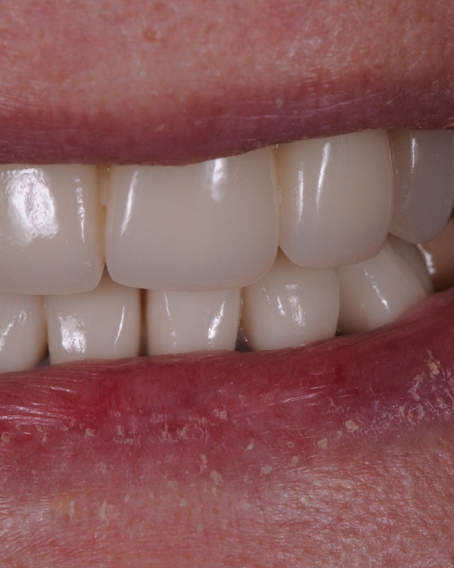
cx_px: 113
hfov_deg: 6.4
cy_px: 295
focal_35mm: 243
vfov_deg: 8.0
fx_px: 4076
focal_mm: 105
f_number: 25
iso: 250
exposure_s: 1/125
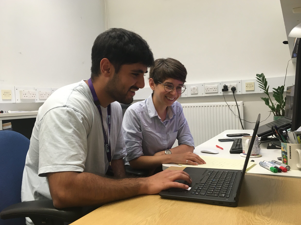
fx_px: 261
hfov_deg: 60.0
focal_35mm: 30
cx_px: 154
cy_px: 112
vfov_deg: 46.8
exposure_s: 1/33
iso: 100
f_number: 2.2
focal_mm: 4.15
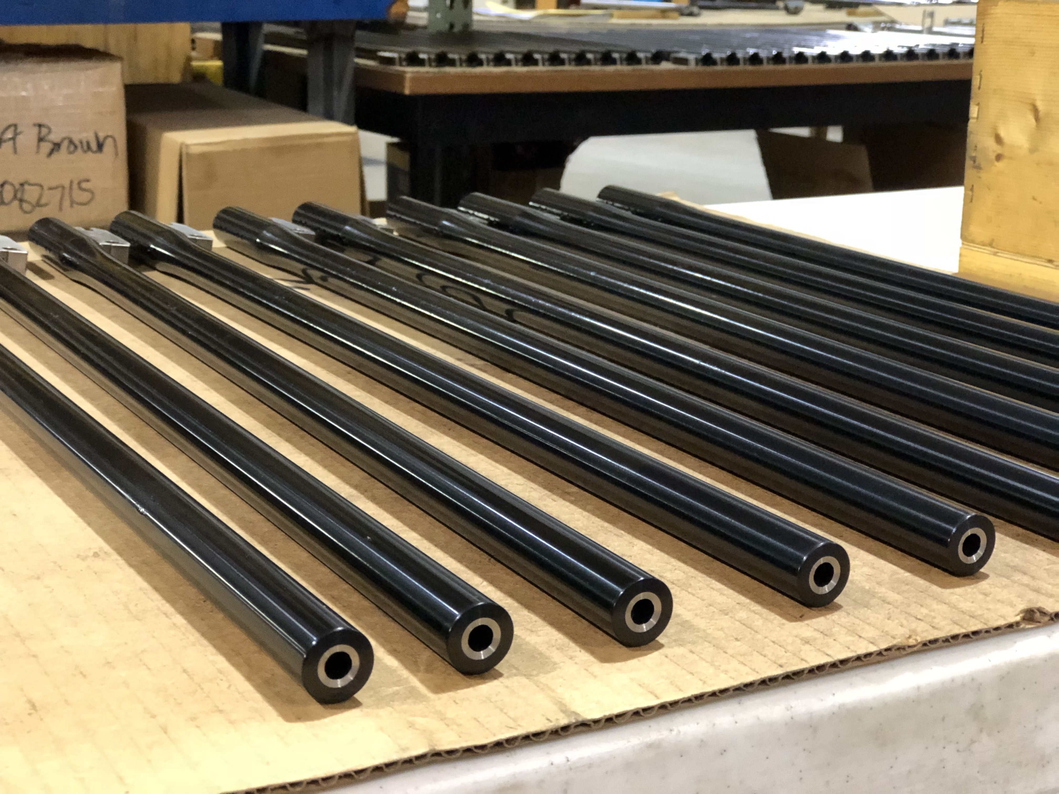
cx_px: 530
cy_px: 397
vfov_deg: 25.7
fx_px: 1744
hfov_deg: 33.8
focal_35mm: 57
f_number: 2.8
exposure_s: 1/60
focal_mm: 6.6
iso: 1000
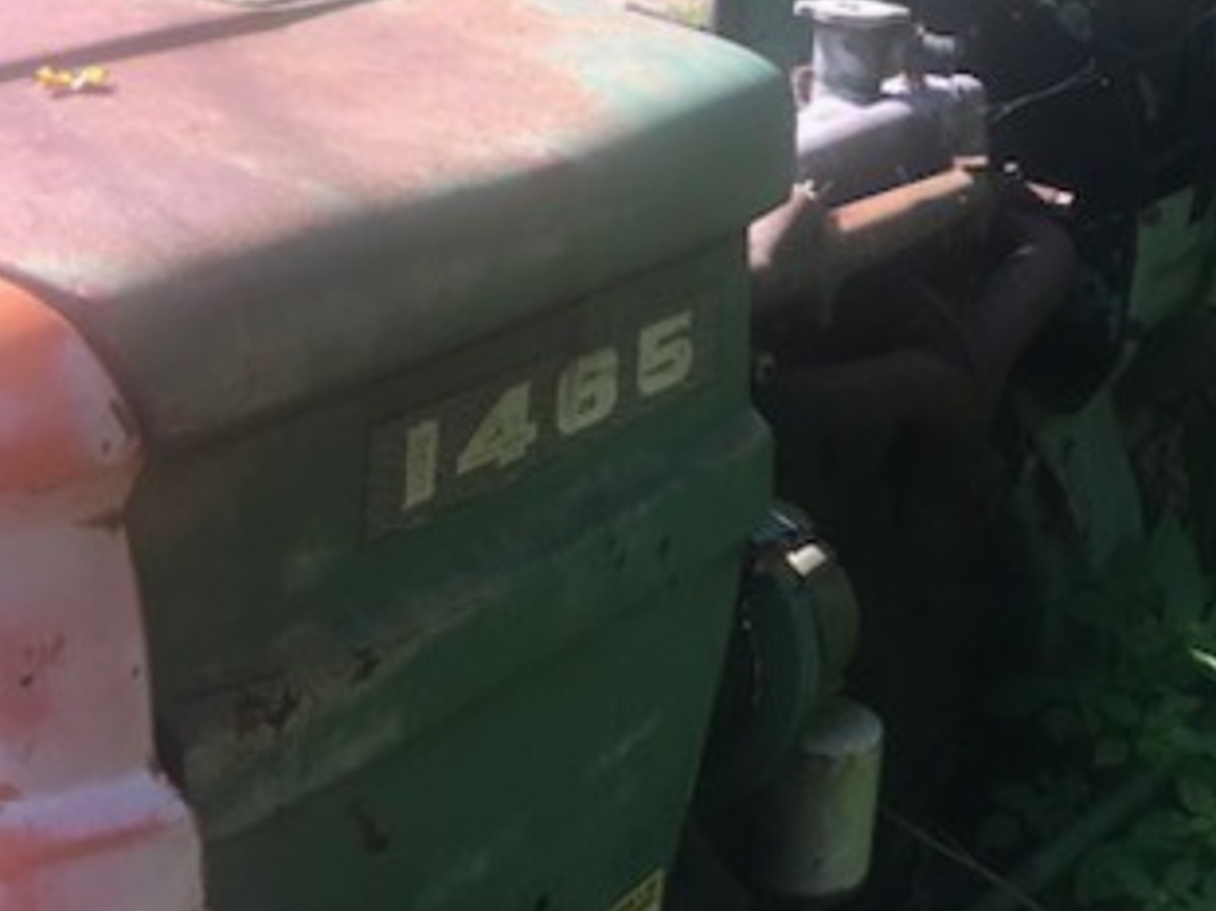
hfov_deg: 30.5
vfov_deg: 23.6
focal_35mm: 62
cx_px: 970
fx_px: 2177
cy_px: 360
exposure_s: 1/389
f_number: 1.8
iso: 20
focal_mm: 3.99
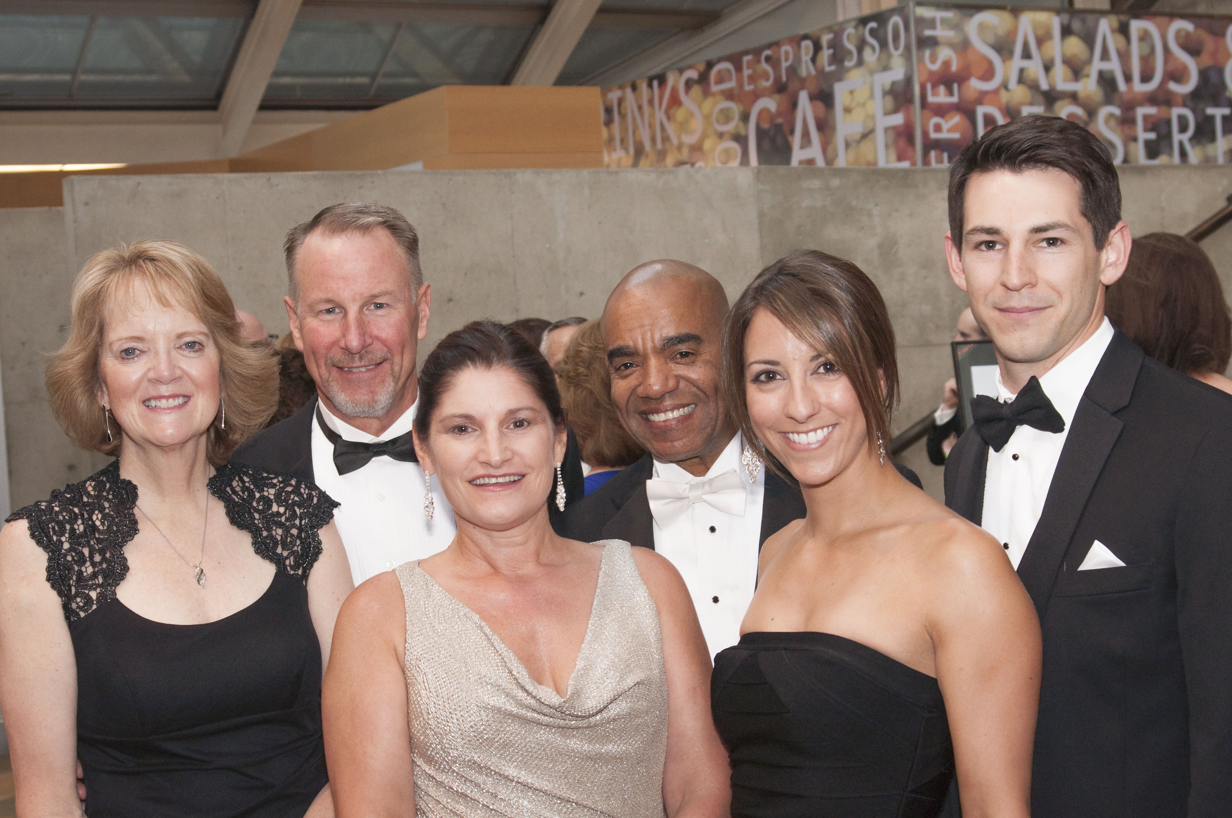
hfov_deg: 33.4
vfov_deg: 22.6
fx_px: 2051
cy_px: 409
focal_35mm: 60
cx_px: 616
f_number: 7.1
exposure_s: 1/60
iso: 220
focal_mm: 40
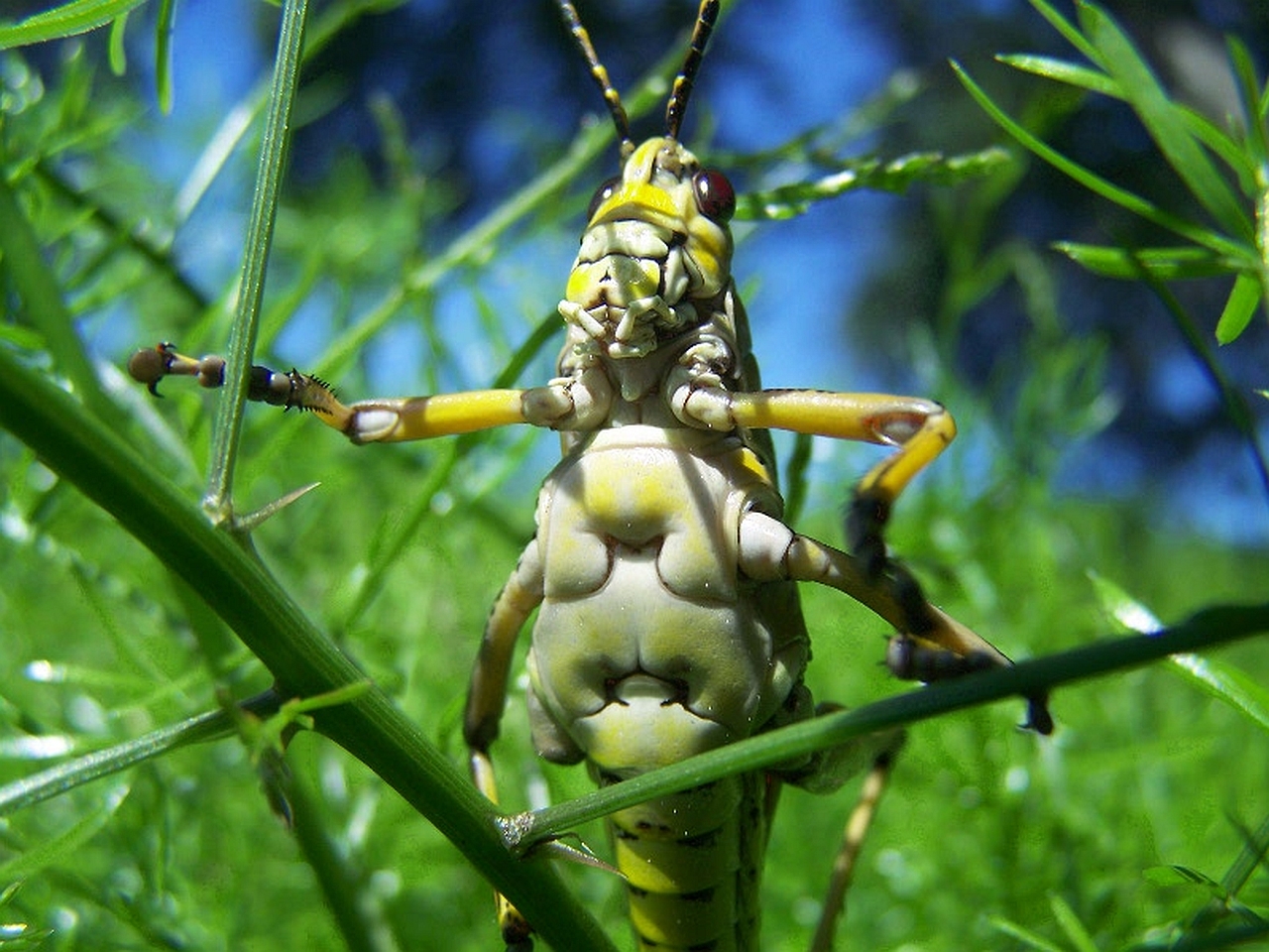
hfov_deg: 49.0
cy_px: 476
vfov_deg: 37.7
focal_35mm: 38
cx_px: 634
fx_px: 1393
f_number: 2.8
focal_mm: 6.3
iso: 64
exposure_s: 1/250
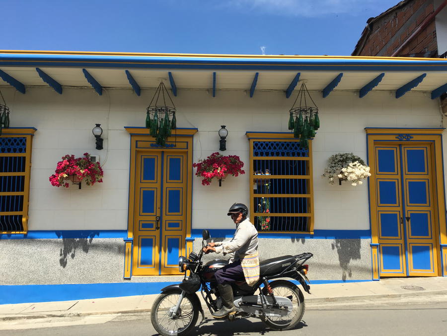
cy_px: 168
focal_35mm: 29
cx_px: 224
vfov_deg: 48.2
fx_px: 374
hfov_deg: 61.7
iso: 25
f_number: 2.2
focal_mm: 4.15
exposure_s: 1/950
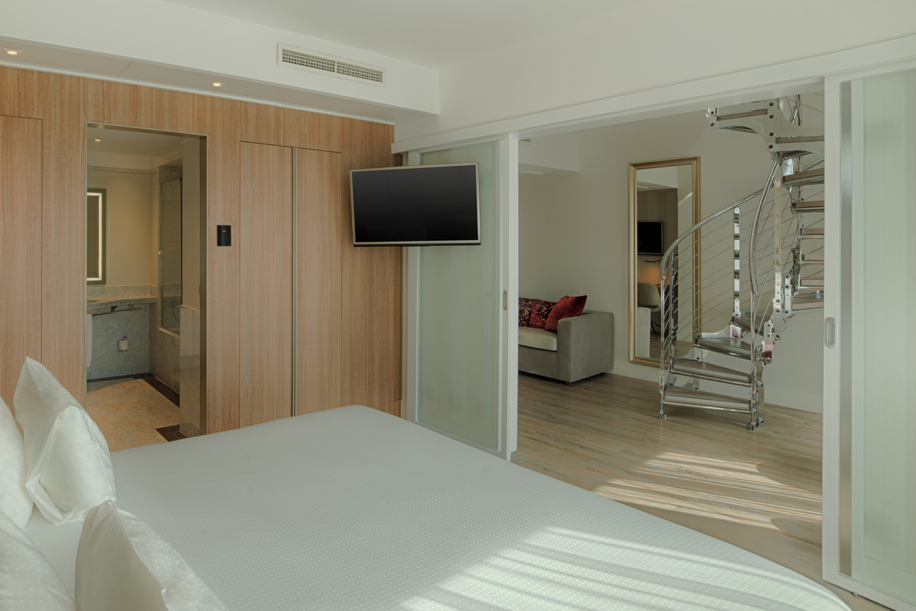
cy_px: 299
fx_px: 484
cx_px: 359
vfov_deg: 64.6
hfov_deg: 85.6
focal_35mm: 19
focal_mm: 14
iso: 31
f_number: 11
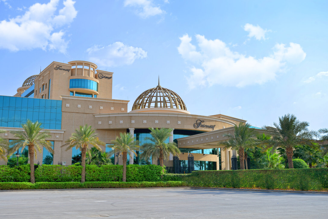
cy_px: 110
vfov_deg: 37.9
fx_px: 319
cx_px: 164
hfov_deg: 54.4
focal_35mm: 35
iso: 125
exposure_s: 1/640
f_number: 14
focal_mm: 35
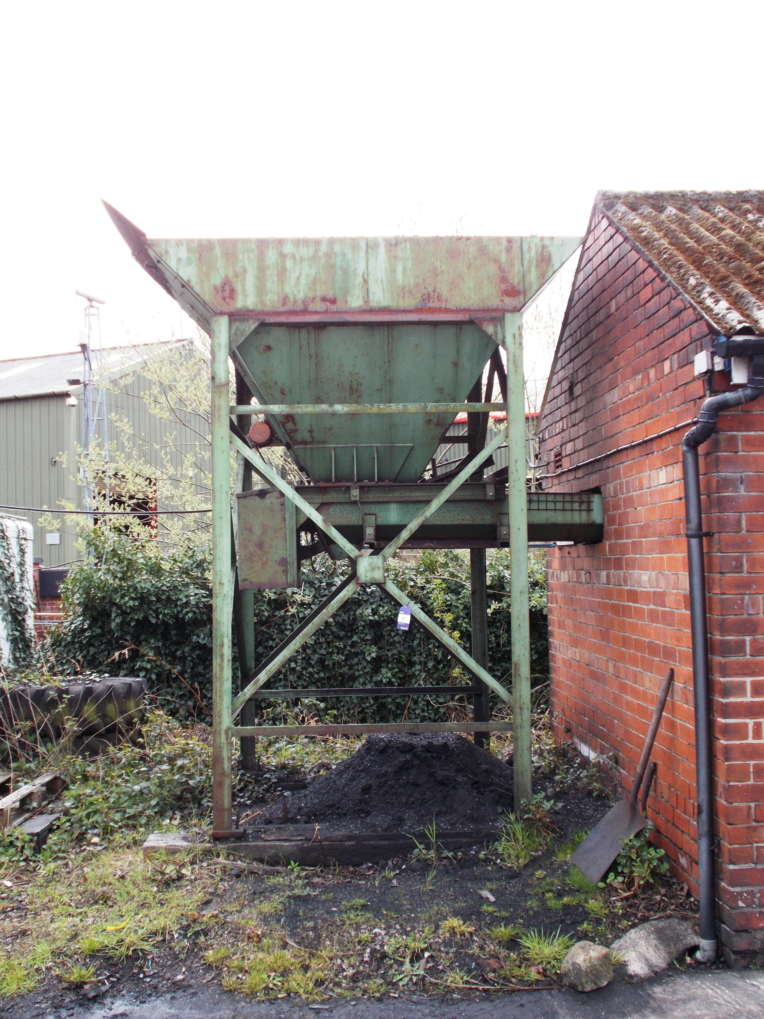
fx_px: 1148
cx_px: 382
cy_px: 510
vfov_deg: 47.9
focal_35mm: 39
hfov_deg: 36.8
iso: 80
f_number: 3.9
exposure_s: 1/160
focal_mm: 6.9
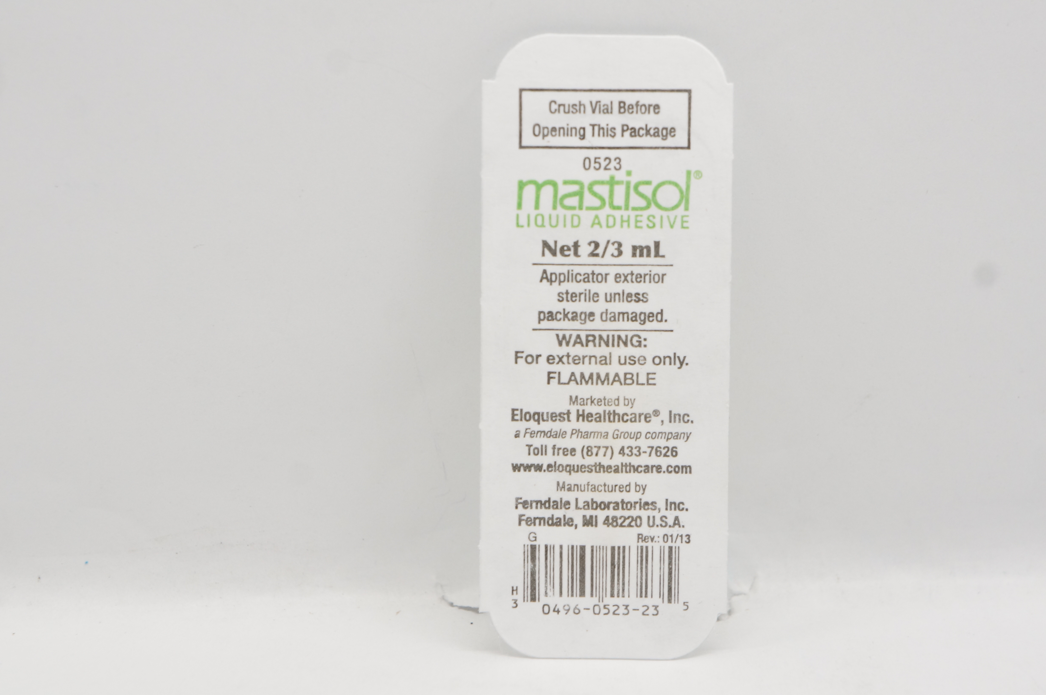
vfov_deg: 16.5
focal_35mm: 82
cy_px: 348
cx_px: 523
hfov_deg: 24.6
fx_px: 2394
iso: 800
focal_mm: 55
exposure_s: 1/160
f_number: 6.3
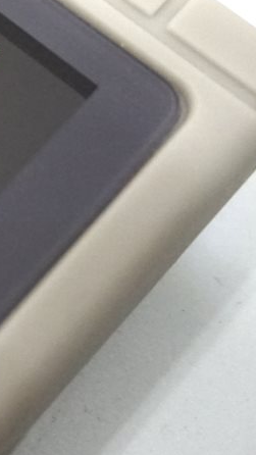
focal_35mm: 148
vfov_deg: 14.5
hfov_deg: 7.7
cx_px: -342
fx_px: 1785
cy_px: 111
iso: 1600
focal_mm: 28
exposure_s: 1/200
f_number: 5.6
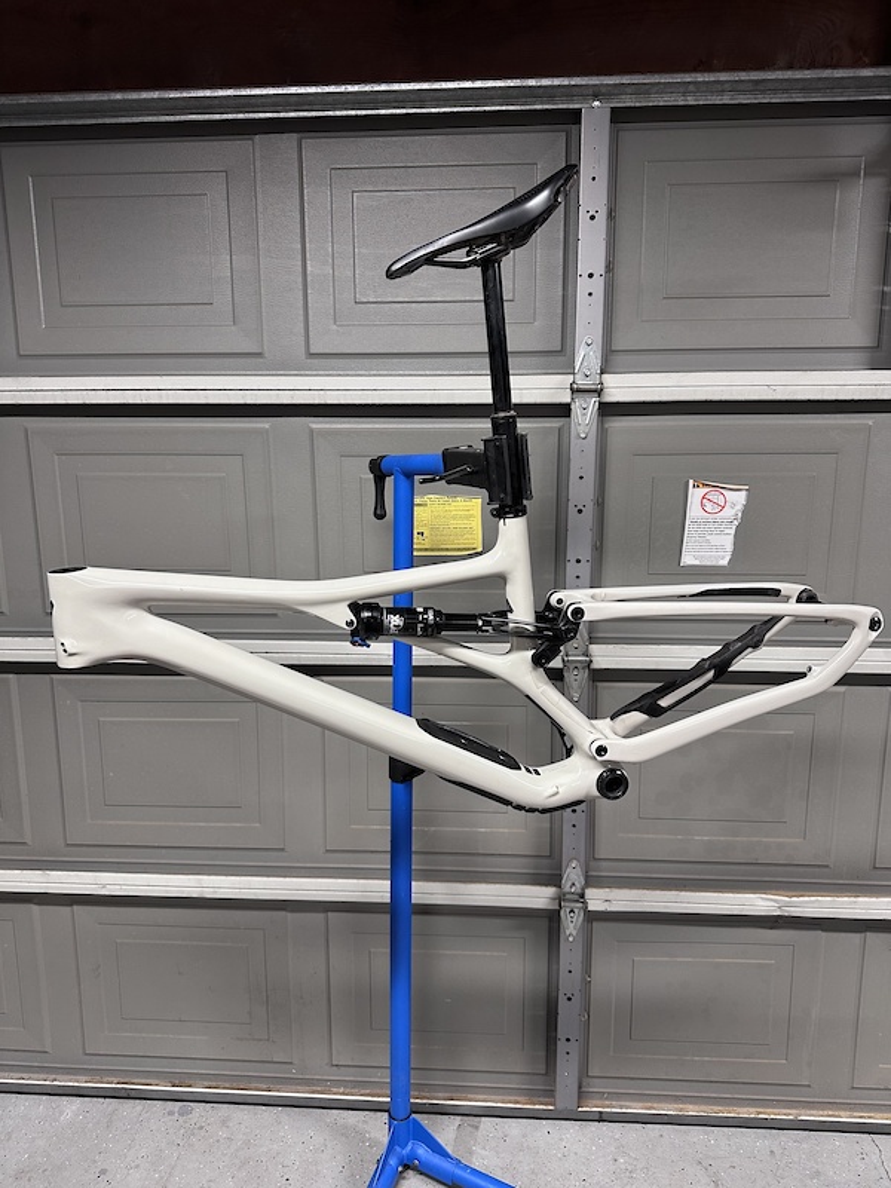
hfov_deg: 56.8
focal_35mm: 24
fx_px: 824
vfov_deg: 71.6
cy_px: 594
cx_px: 446
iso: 250
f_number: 1.78
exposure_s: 1/60
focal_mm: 6.86
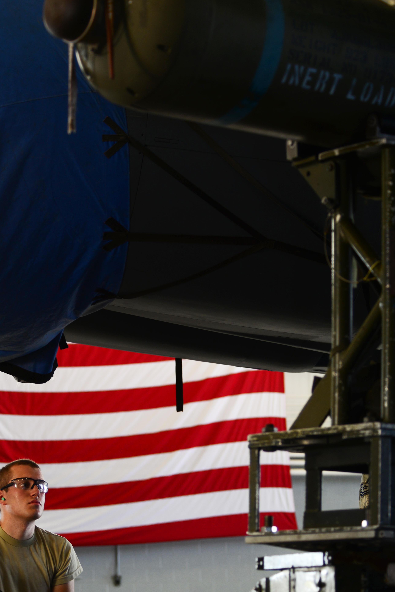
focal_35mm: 124
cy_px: 382
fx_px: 2039
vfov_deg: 16.5
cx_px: 148
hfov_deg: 11.1
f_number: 4.5
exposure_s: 1/100
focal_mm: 80
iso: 250
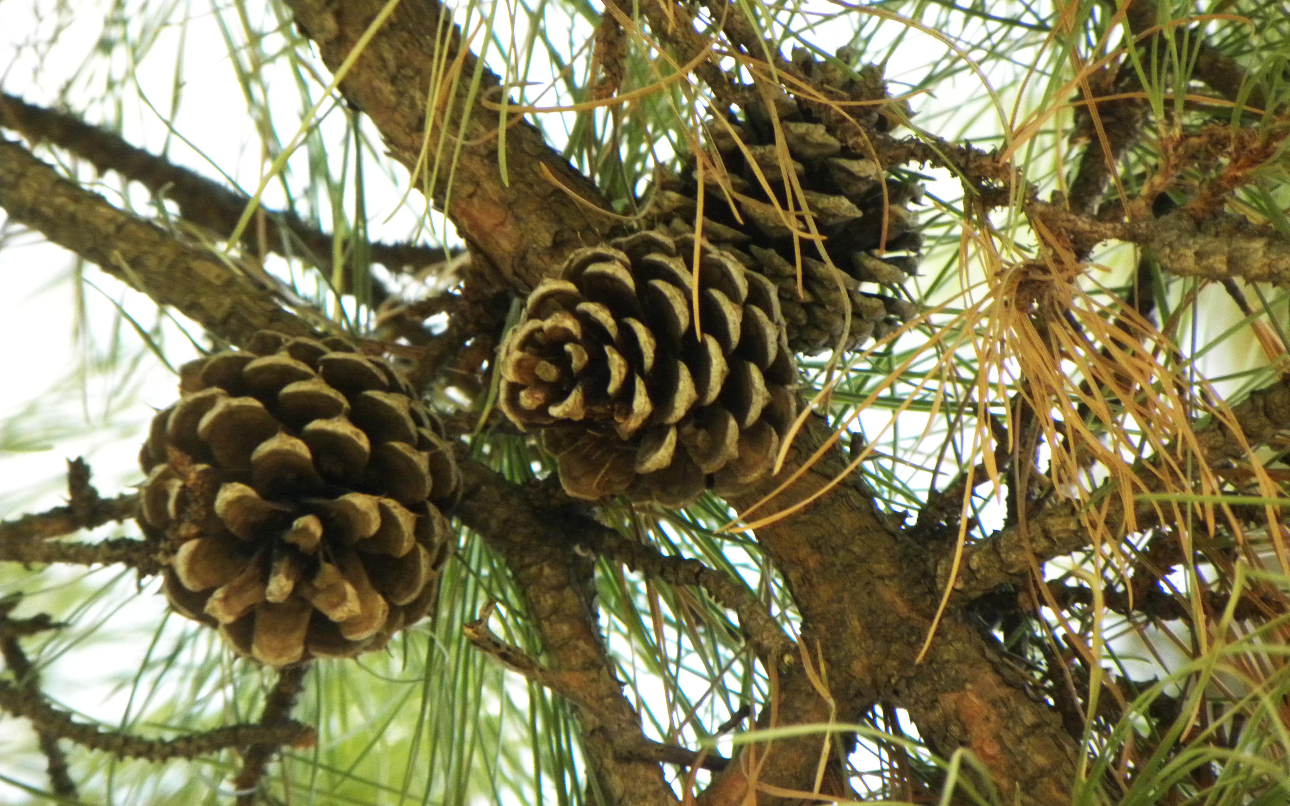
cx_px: 645
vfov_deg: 2.2
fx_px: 20532
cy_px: 404
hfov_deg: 3.6
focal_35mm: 584
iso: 400
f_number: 5
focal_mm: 97.8
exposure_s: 1/135
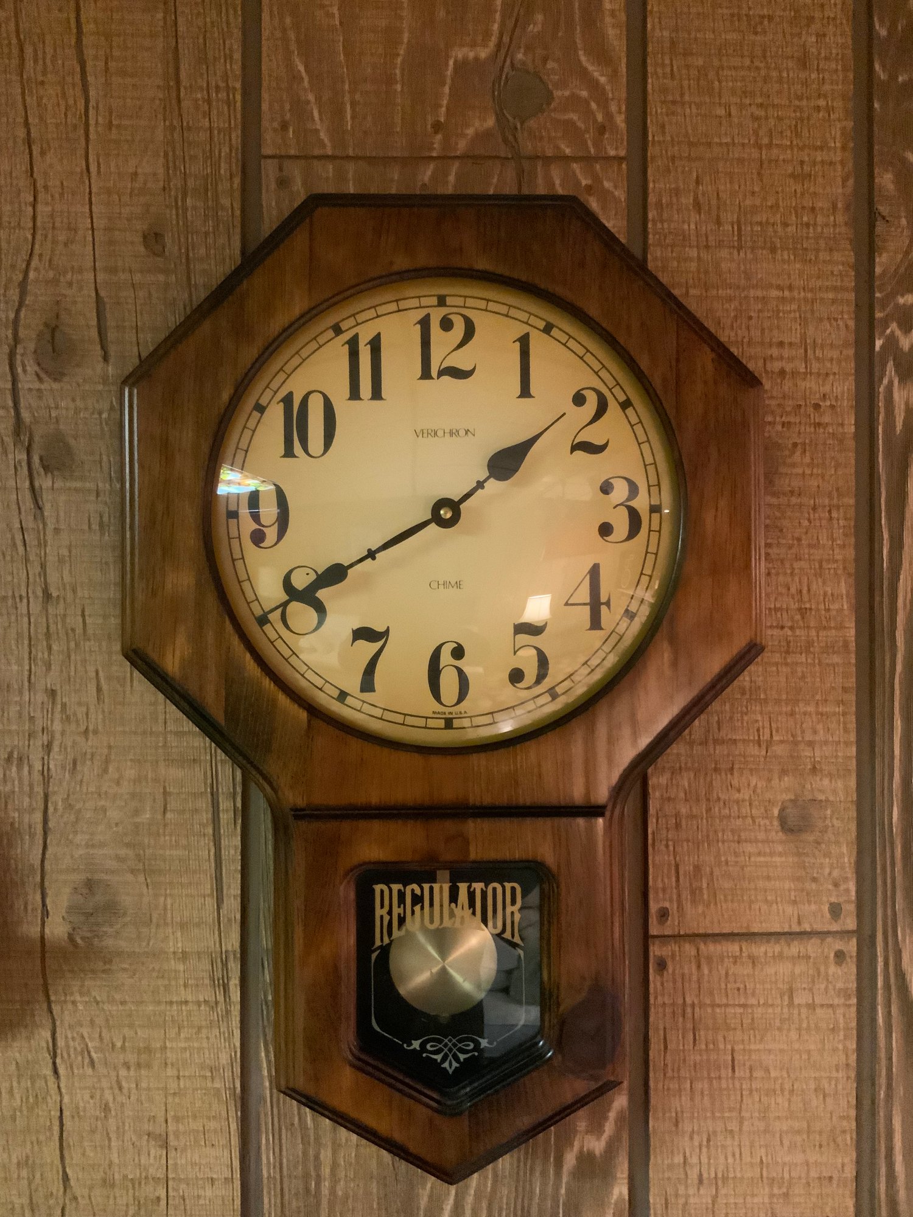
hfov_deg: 48.2
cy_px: 608
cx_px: 456
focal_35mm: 29
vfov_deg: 61.7
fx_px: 1020
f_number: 1.8
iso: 640
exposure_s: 1/24
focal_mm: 3
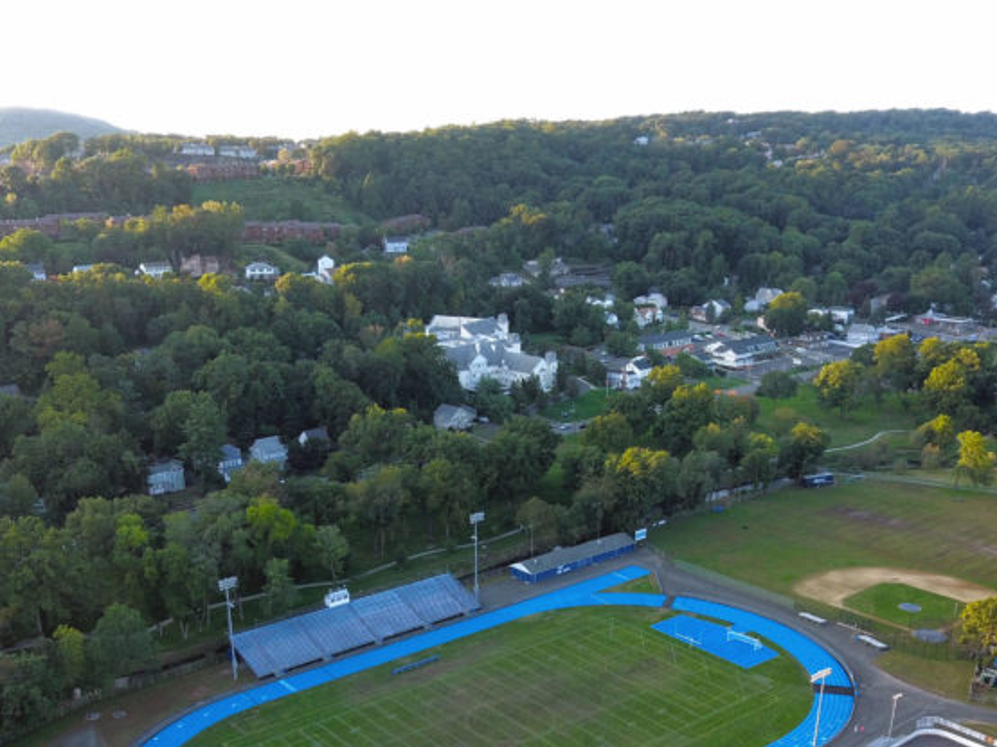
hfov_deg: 50.1
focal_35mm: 37
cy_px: 603
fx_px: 1065
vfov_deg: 37.2
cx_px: 446
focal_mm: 3.61
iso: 115
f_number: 2.8
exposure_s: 1/100
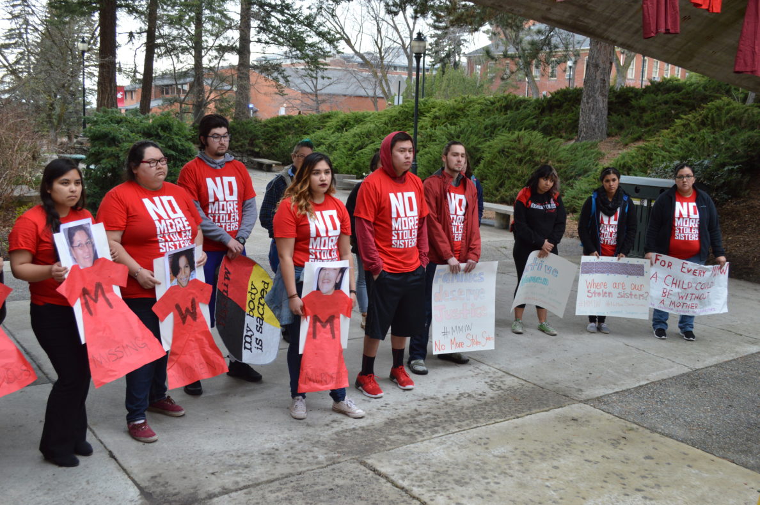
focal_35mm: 36
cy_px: 252
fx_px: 759
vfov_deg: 36.8
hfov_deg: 53.2
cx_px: 380
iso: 360
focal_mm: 24
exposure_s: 1/125
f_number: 5.6
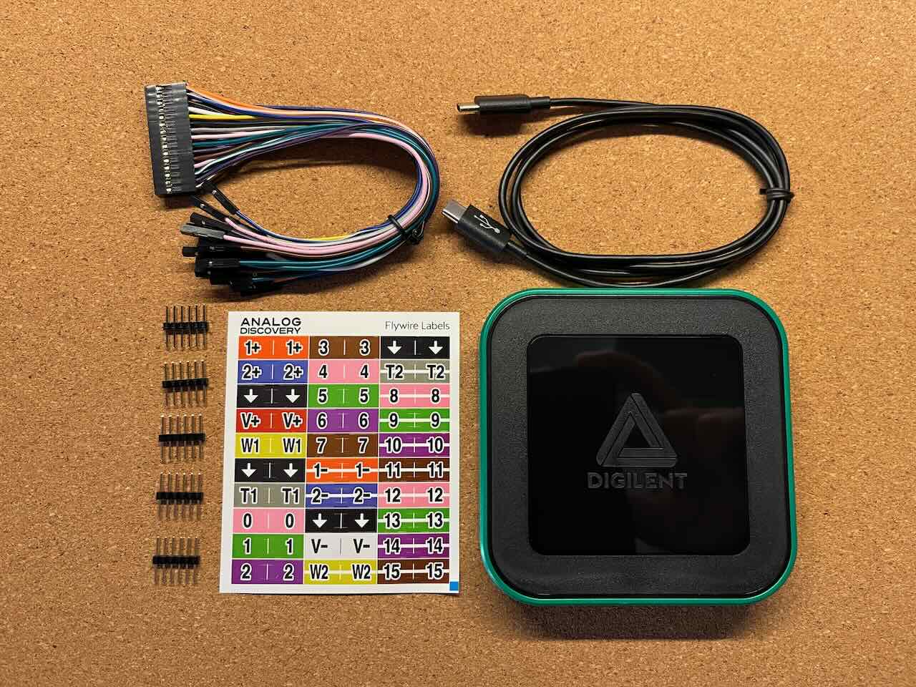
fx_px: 688
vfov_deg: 53.1
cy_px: 344
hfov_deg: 67.3
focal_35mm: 26
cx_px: 458
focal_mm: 5.1
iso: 125
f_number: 1.6
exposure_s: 1/96
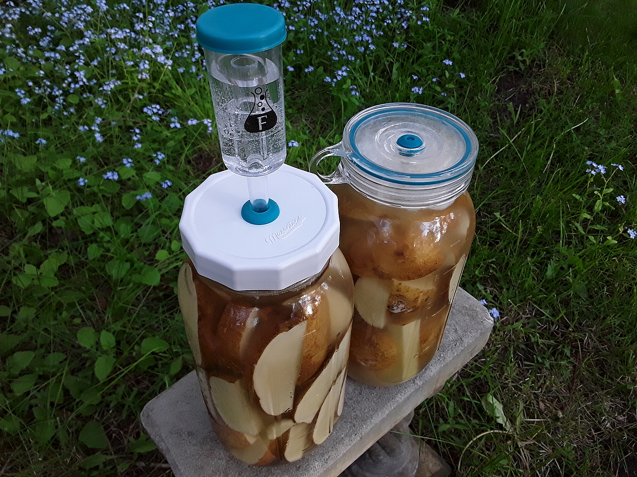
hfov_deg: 65.3
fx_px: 497
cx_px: 318
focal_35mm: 27
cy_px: 238
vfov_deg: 51.4
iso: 80
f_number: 1.9
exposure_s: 1/120
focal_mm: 2.91
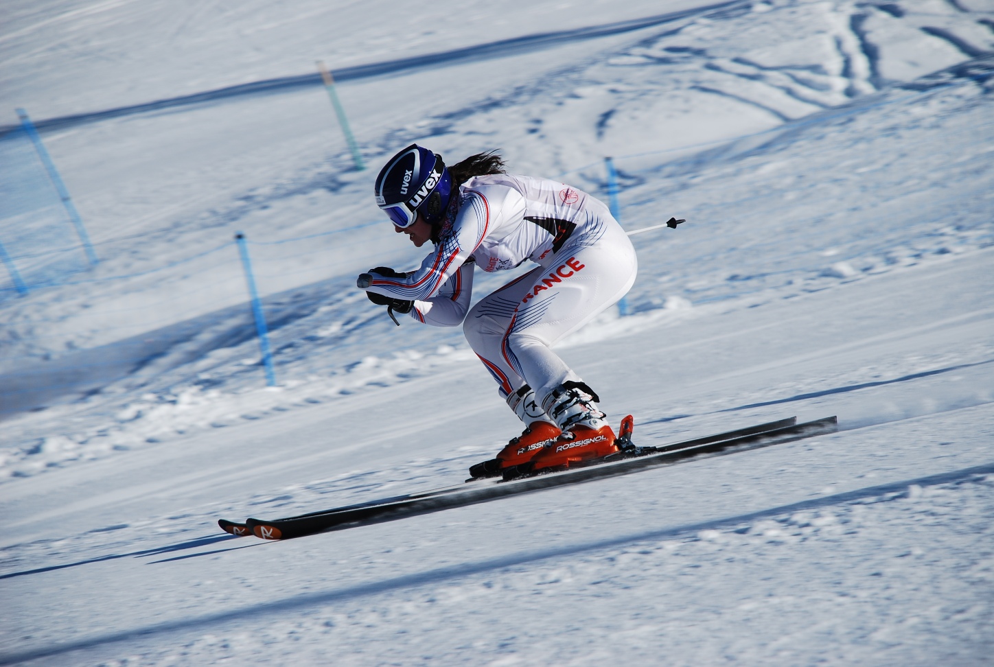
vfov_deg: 6.8
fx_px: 5603
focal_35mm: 202
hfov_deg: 10.1
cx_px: 497
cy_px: 334
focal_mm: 135
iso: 100
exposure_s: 1/640
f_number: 6.3
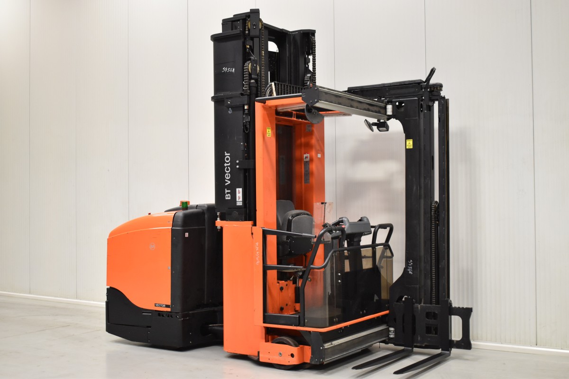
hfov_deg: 43.6
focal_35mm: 45
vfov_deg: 29.9
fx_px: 711
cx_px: 284
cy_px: 190
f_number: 4.5
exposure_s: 1/50
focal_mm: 30
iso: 1600
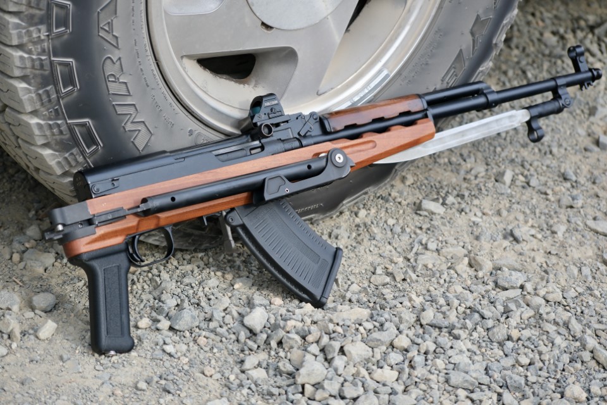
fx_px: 1770
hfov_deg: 19.5
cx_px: 304
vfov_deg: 13.0
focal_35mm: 105
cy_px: 202
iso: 160
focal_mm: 70
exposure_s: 1/105
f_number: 4
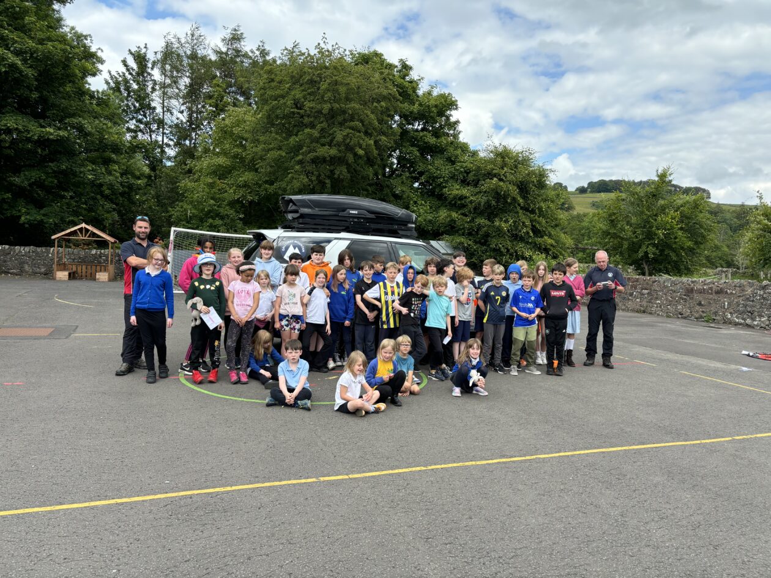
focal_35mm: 26
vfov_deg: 53.1
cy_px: 289
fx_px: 579
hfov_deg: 67.3
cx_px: 386
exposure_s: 1/1080
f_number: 1.6
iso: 50
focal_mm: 5.96
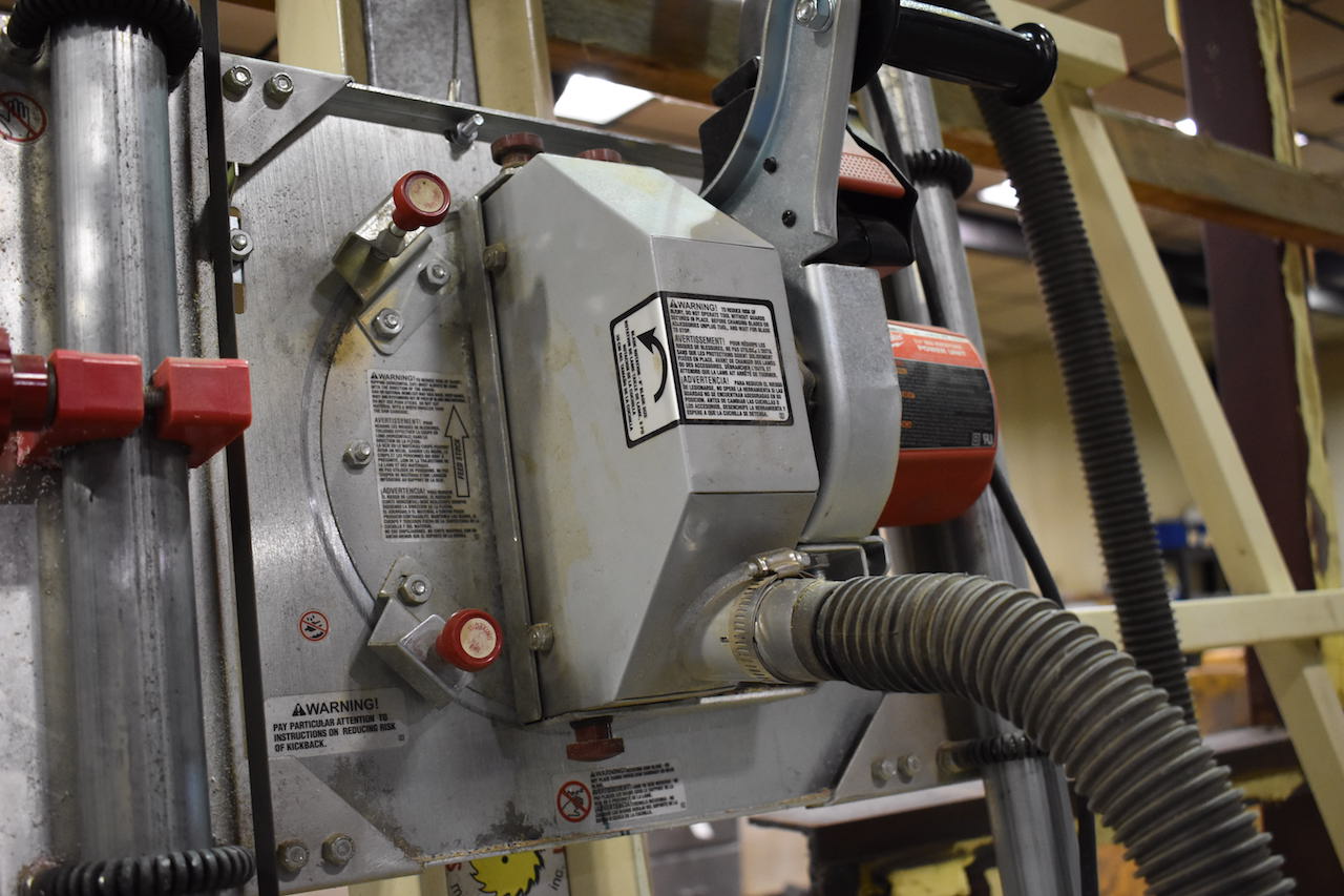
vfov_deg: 35.5
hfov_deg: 51.3
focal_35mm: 38
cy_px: 448
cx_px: 672
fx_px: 1400
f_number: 4
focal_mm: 25
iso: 2500
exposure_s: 1/60
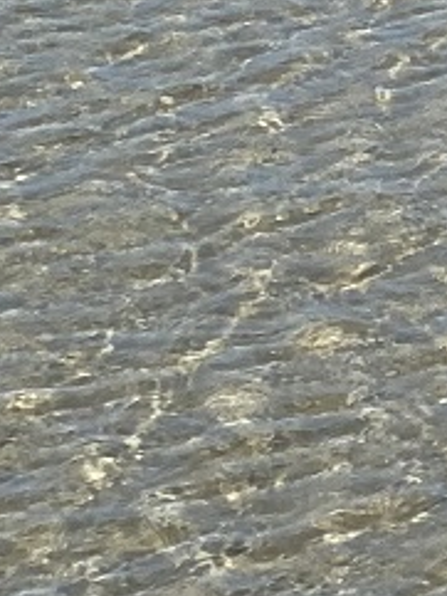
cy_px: -744
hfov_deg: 5.6
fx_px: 4490
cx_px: 884
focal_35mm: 261
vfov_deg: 7.2
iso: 20
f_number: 2
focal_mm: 6
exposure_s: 1/2398
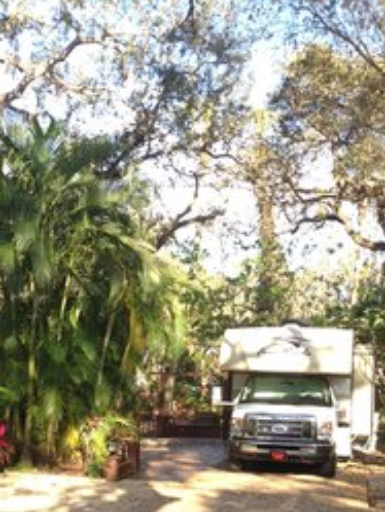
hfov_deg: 27.5
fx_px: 785
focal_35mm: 53
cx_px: 161
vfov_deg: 35.7
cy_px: 350
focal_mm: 4.12
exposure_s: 1/261
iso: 50
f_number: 2.4
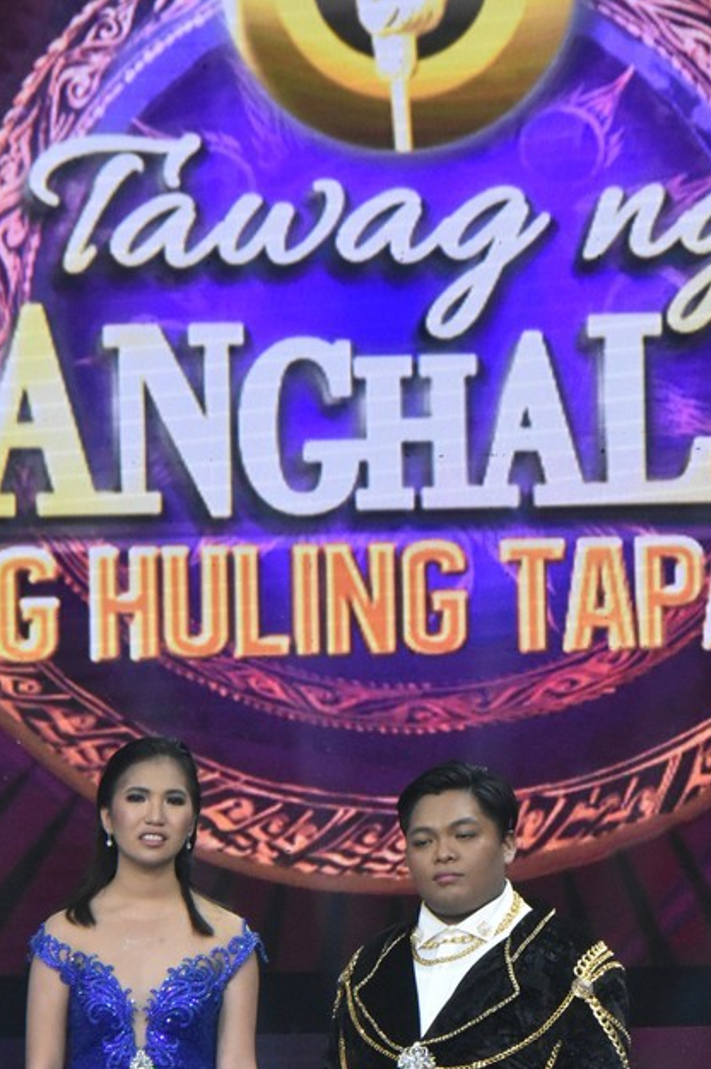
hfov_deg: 3.5
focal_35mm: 389
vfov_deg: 5.3
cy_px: 717
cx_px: 420
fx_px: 11535
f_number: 10
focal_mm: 135
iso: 3200
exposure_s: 1/320
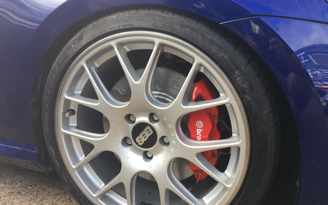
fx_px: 277
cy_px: 108
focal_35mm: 31
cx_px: 163
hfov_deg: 61.2
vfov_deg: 40.6
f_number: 2.2
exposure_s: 1/100
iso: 32
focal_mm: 4.15
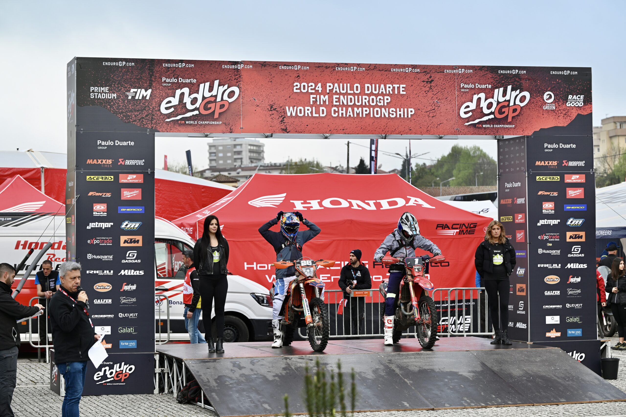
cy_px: 208
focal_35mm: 95
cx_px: 313
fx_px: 1651
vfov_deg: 14.4
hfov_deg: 21.5
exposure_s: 1/250
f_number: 4.5
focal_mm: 95
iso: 200
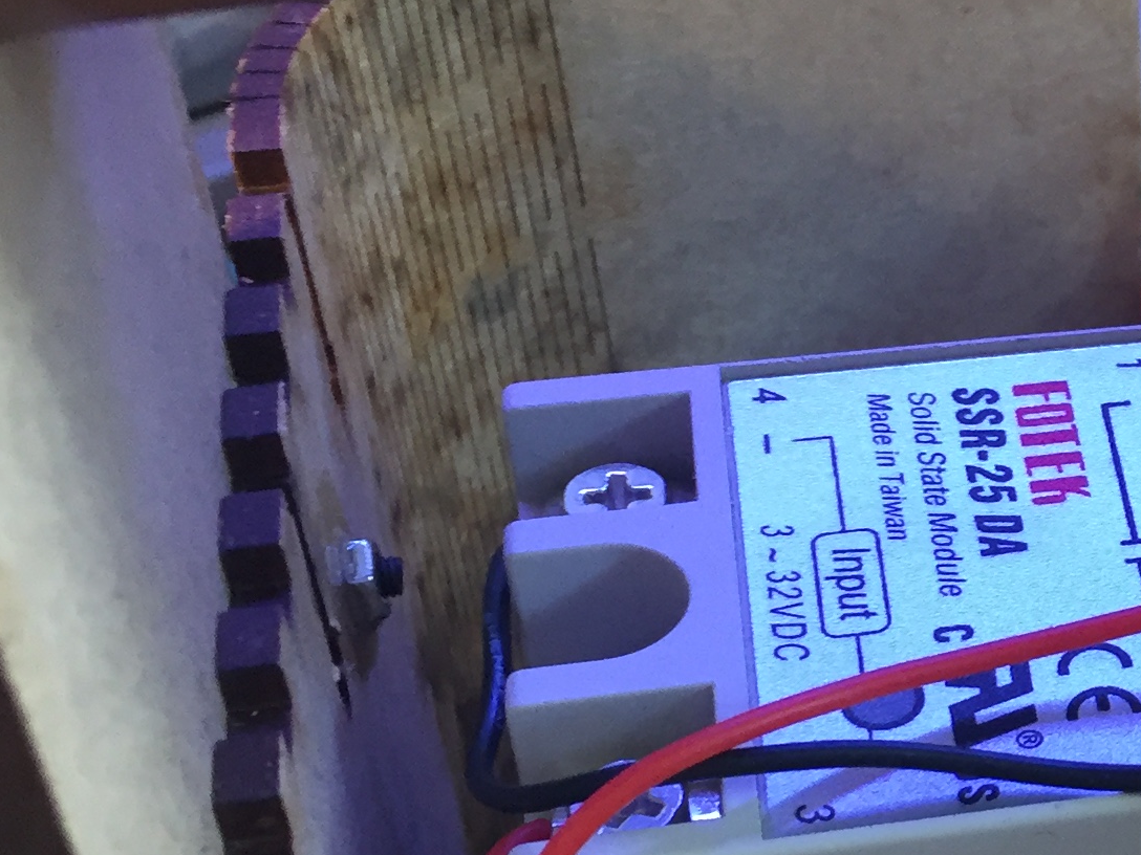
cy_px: 611
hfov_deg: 20.2
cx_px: 1575
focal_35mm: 87
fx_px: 2868
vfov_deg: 16.9
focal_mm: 4.15
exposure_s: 1/33
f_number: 2.2
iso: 125
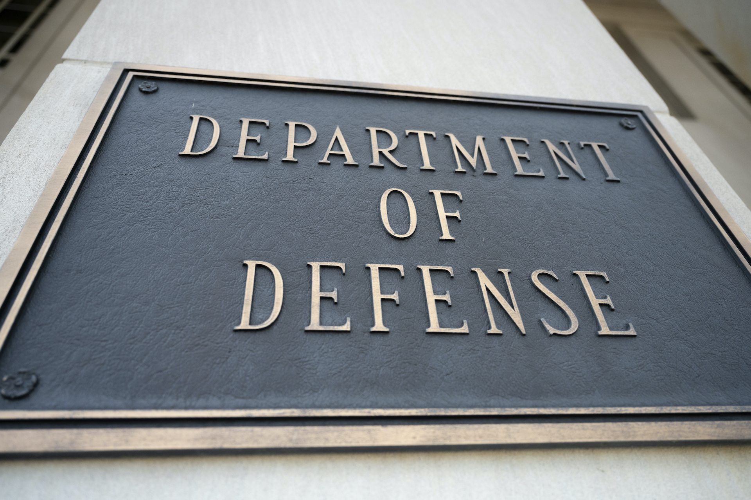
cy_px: 250
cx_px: 376
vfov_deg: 52.1
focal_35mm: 24
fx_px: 511
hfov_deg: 72.7
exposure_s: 1/5000
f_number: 3.2
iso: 1600
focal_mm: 24.5
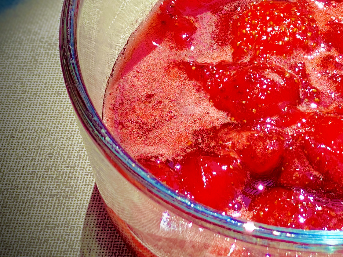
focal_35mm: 109
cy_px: 83
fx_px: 1080
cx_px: 308
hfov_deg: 17.8
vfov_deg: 13.6
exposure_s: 1/1229
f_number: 2
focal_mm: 6
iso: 20
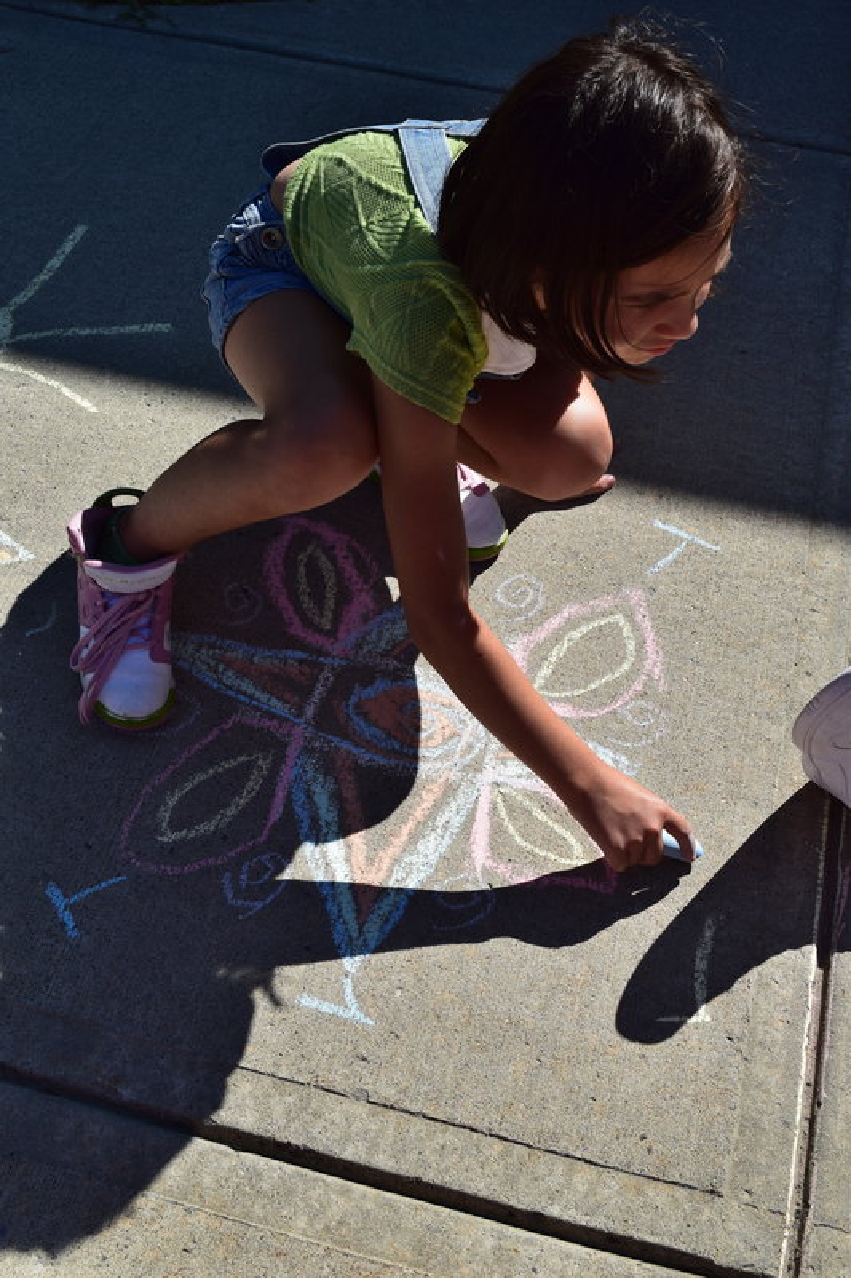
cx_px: 426
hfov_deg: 30.8
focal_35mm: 44
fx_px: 1543
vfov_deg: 45.0
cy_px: 639
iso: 250
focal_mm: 29
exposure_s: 1/500
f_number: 11
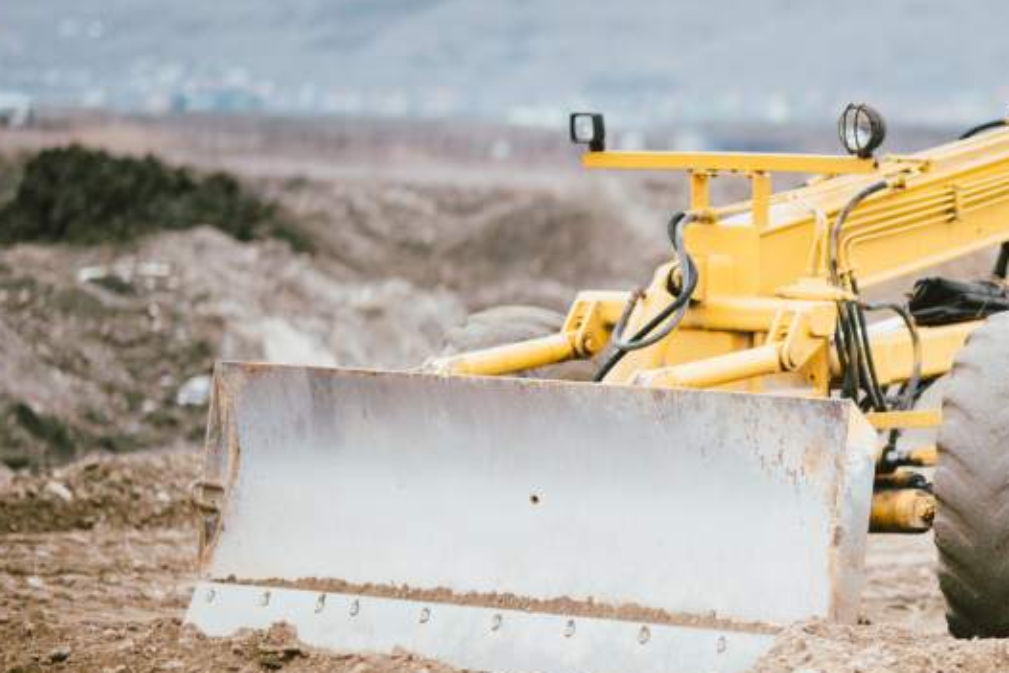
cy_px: 454
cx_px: 1128
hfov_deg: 10.5
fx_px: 5439
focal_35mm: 194
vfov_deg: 7.1
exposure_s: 1/3200
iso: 200
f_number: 1.4
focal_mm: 85
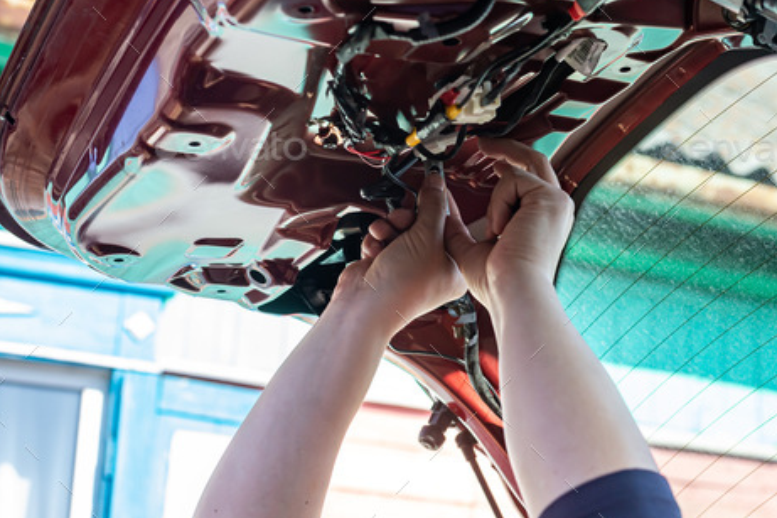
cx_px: 479
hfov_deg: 31.3
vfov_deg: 21.2
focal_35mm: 64
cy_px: 228
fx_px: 1381
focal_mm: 50
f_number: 5
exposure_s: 1/1000
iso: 640
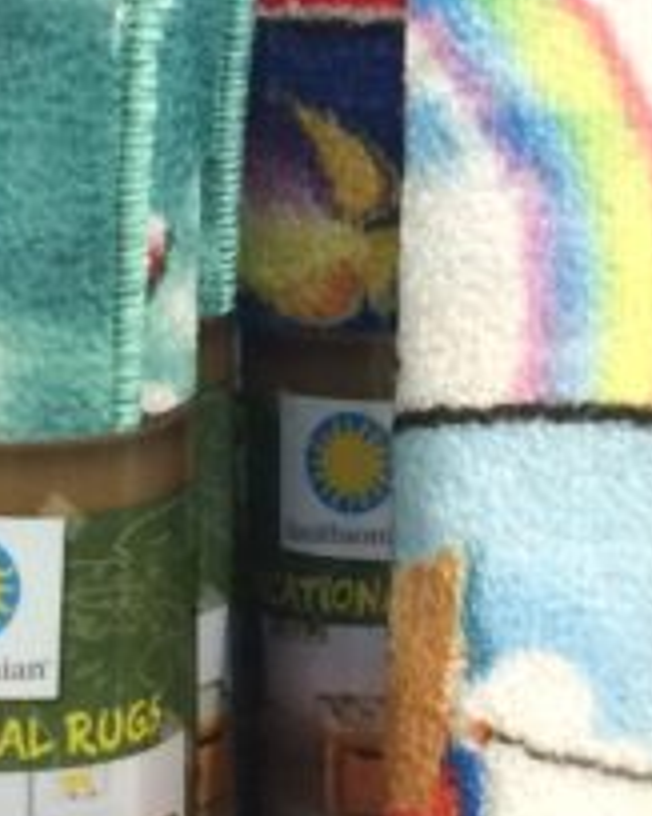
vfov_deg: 13.6
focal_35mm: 142
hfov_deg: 10.8
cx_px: 556
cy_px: 316
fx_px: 3428
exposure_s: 1/30
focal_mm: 4.15
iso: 125
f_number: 2.2
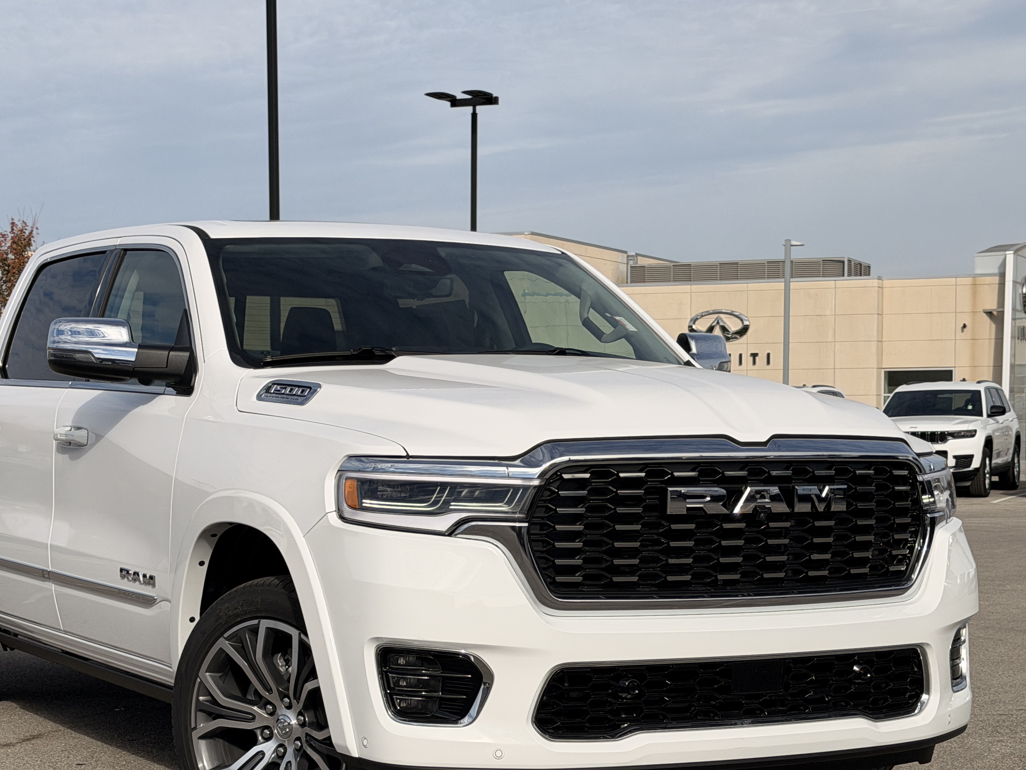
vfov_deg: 20.4
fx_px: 2134
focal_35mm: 72
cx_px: 438
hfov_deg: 27.0
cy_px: 507
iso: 64
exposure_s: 1/9901
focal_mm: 6.76
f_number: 1.78
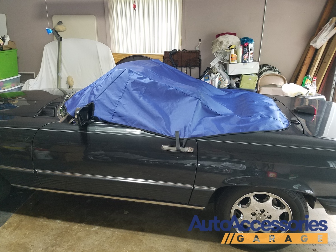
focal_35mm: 26
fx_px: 252
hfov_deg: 67.3
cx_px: 168
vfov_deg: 53.1
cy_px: 126
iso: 160
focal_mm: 4.2
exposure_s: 1/40
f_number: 1.7
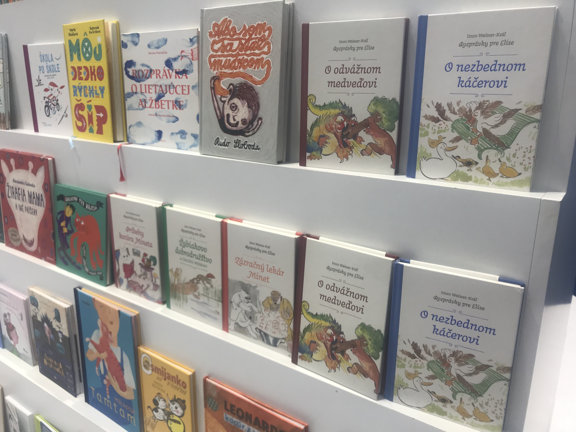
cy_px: 216
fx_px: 466
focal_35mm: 28
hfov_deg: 63.4
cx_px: 288
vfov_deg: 49.7
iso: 25
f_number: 1.8
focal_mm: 3.99
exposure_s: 1/50
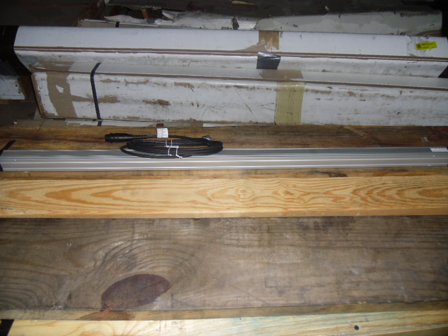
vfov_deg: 45.4
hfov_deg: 58.4
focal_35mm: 31
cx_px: 224
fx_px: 401
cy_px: 168
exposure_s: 1/45
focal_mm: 5.6
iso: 80
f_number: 3.3
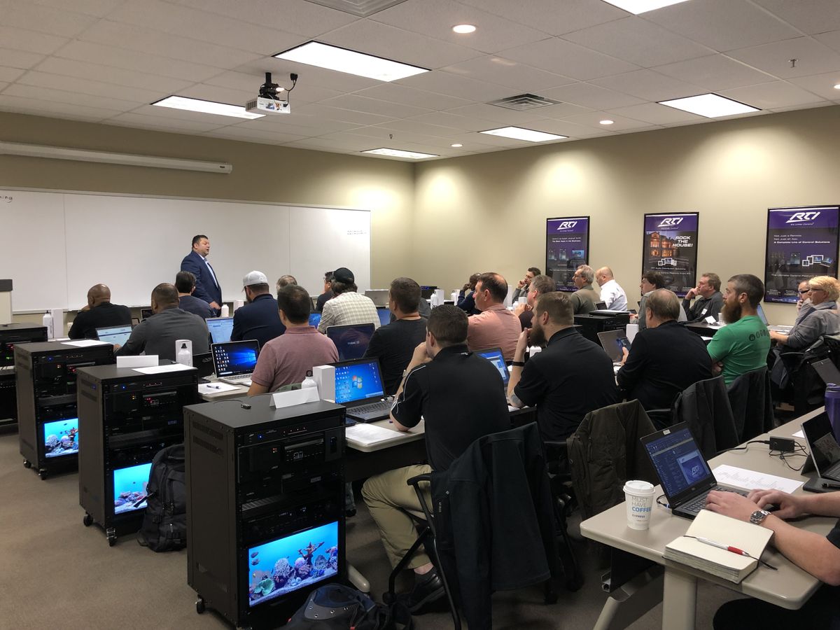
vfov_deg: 49.7
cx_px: 420
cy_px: 315
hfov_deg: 63.4
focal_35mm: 28
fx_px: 679
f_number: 1.8
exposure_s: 1/17
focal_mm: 4
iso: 40
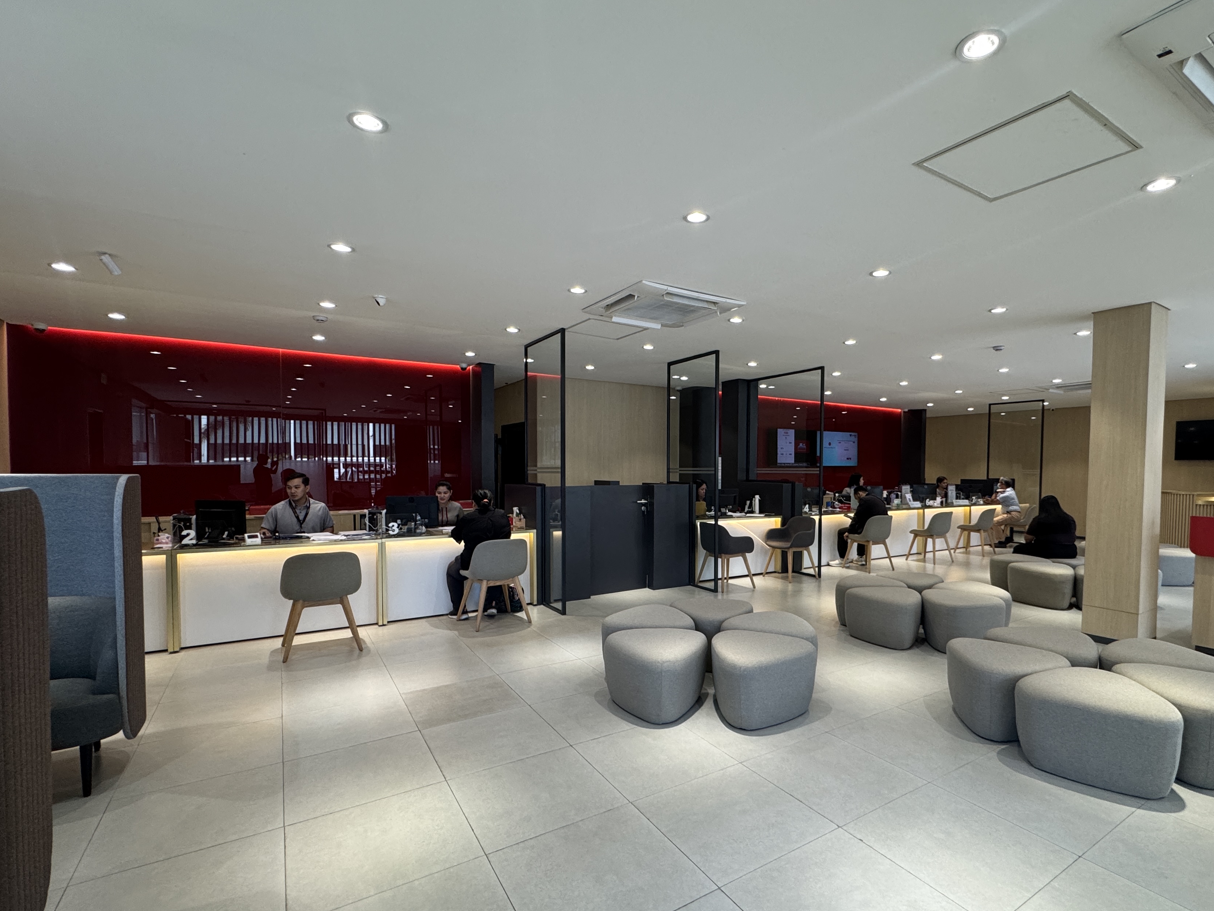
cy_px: 489
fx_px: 596
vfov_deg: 74.6
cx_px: 677
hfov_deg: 90.6
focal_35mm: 17
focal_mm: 2.22
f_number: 2.2
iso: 200
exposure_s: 1/120
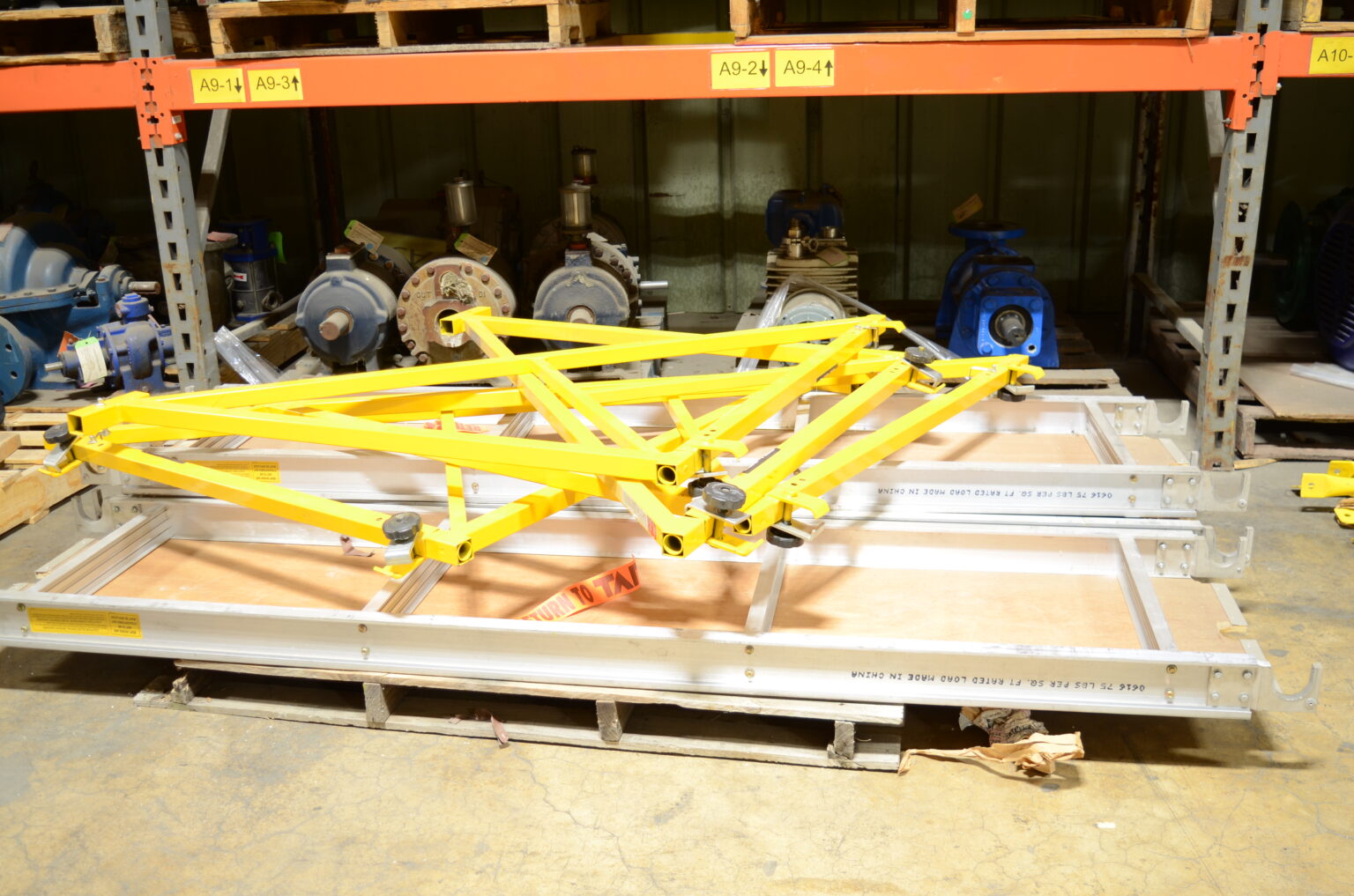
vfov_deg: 36.7
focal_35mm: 36
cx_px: 677
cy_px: 448
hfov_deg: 53.2
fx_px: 1351
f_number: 4
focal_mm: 24
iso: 125
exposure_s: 1.5
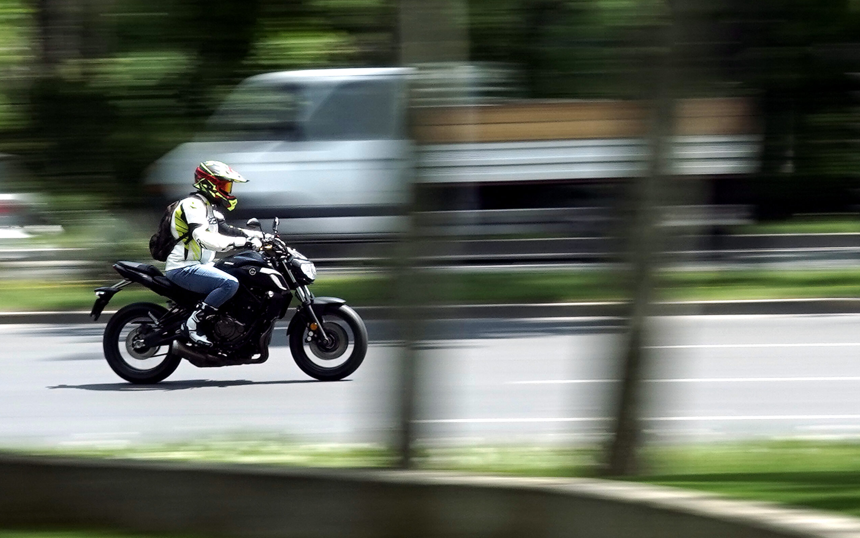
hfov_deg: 28.6
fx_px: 1687
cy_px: 263
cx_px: 433
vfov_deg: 18.1
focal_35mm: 72
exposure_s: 1/40
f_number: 22
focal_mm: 70
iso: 320
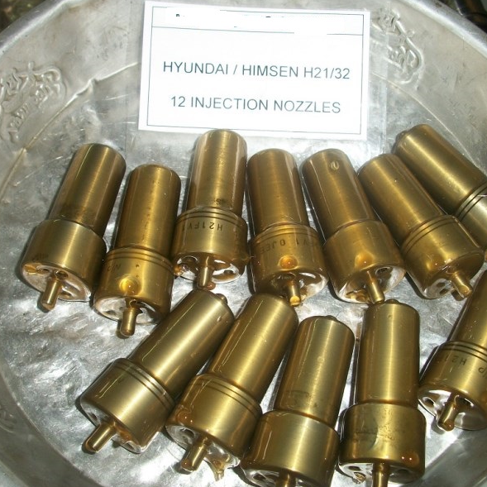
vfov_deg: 40.0
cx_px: 234
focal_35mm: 42
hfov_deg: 40.0
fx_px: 669
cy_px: 243
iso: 80
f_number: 3.1
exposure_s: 1/30
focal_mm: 6.3
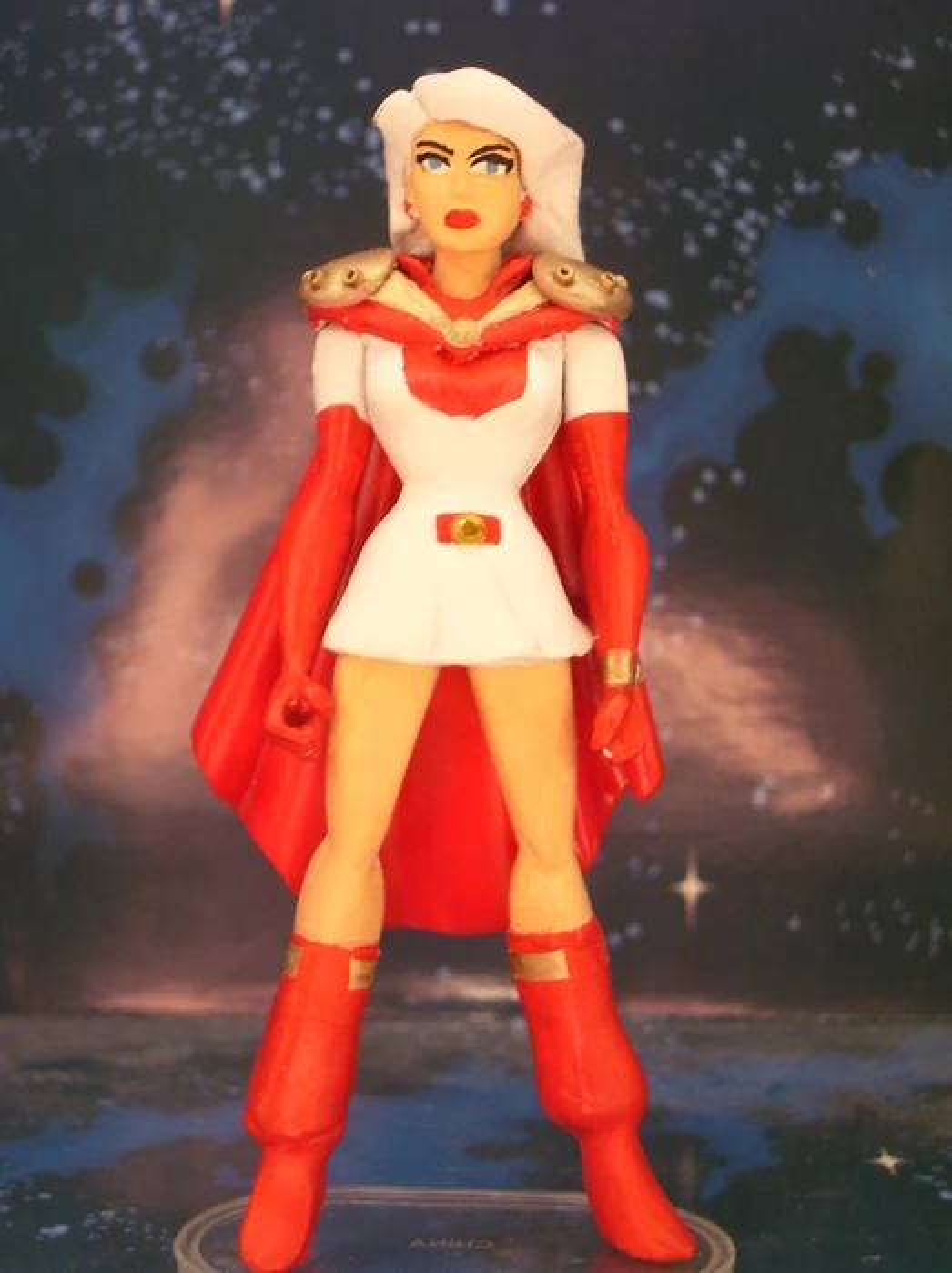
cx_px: 476
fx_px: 2424
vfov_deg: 29.4
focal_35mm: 66
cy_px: 636
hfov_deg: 22.2
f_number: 3.6
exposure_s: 1/10
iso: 160
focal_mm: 10.8
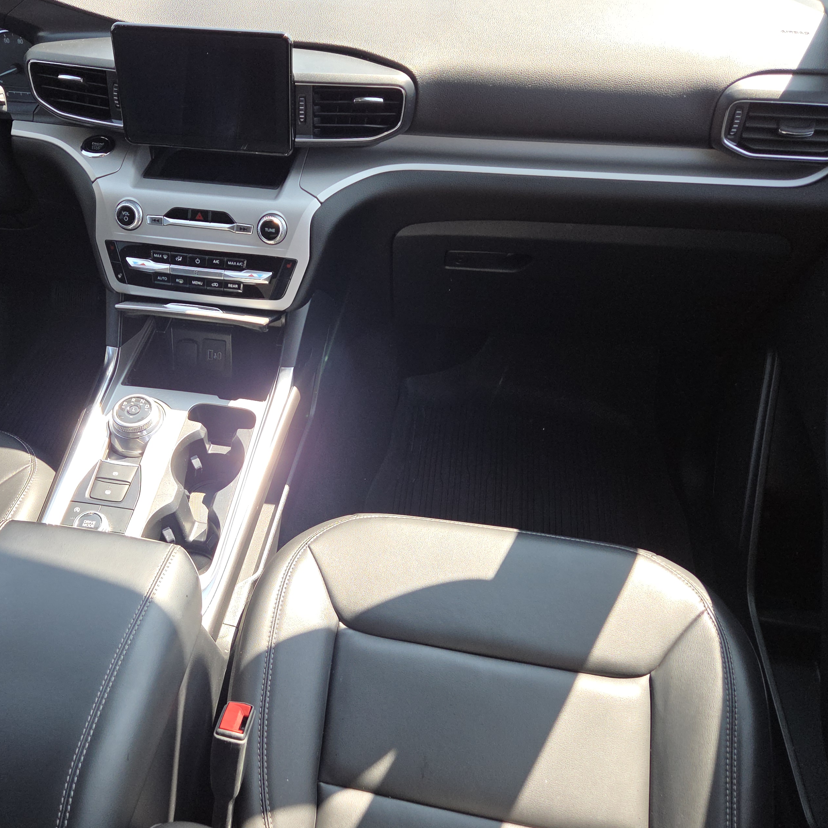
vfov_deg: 51.1
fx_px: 866
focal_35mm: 32
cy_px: 405
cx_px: 304
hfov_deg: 50.5
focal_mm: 5.4
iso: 64
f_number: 1.8
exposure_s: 1/359
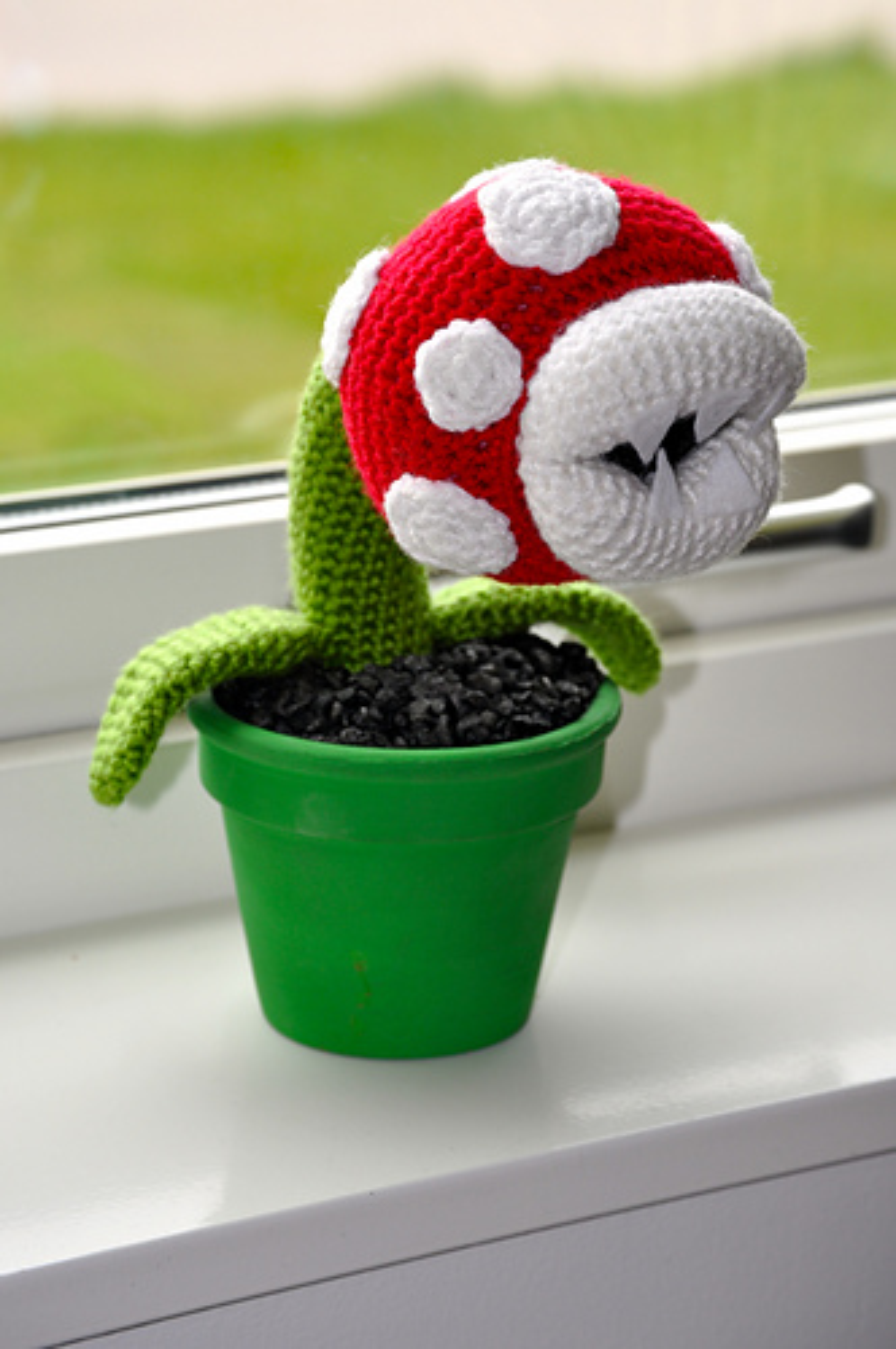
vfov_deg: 22.6
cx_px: 448
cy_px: 674
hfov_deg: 15.1
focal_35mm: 90
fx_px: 3369
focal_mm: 60
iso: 320
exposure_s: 1/200
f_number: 6.3
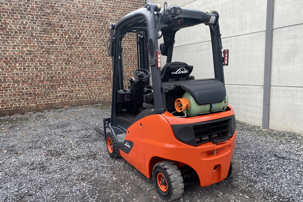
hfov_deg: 65.5
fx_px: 236
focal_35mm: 28
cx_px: 156
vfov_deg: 46.3
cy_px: 114
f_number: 1.8
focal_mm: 4.25
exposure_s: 1/140
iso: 32
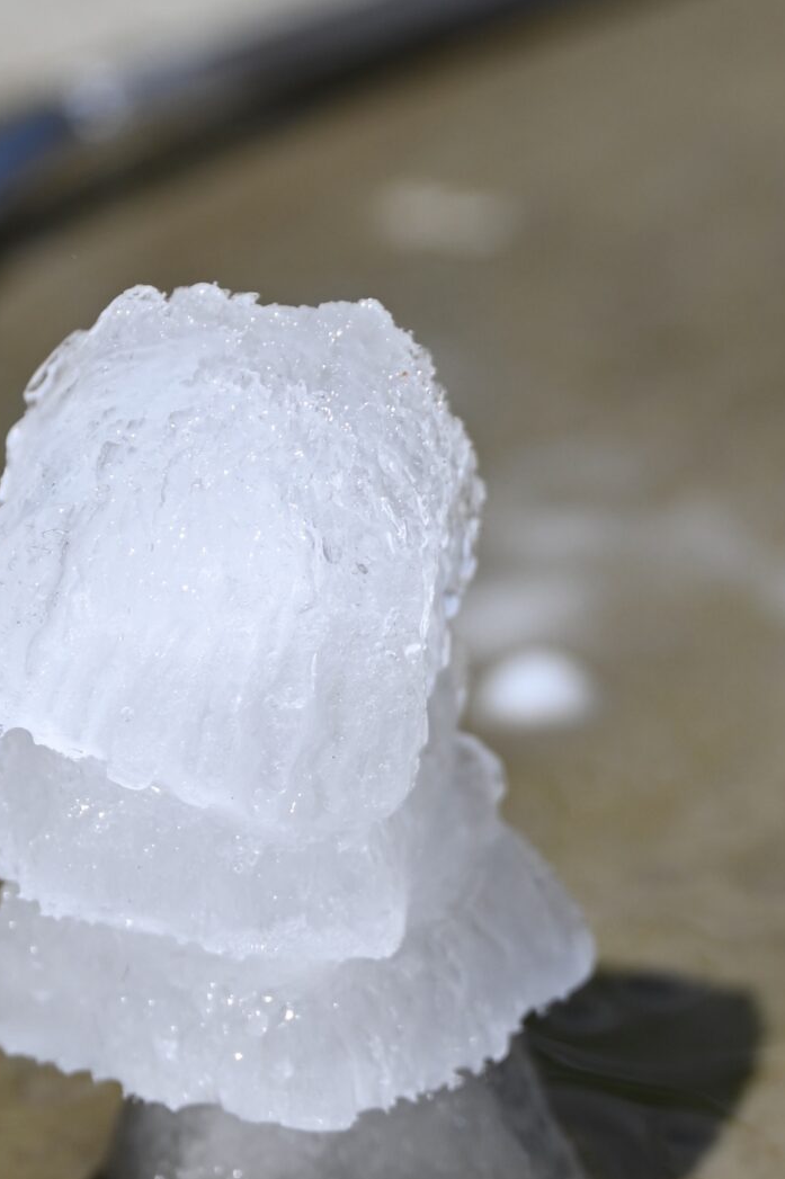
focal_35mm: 440
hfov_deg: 3.1
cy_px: 827
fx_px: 14405
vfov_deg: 4.7
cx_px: 223
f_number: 6.3
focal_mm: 300
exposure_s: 1/640
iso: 100
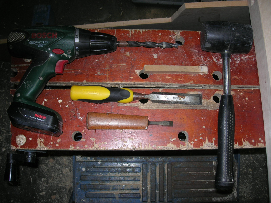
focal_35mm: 38
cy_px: 102
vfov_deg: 37.7
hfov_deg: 49.0
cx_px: 136
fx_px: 297
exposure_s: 1/60.1
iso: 64
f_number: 2.8
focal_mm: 7.8
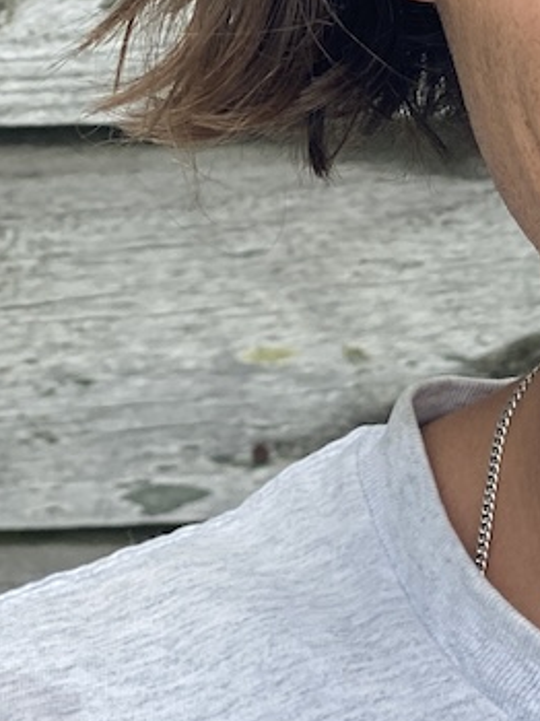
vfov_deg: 10.0
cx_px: 877
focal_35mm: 198
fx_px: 4123
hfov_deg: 7.3
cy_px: 179
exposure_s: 1/318
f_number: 2
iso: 20
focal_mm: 6
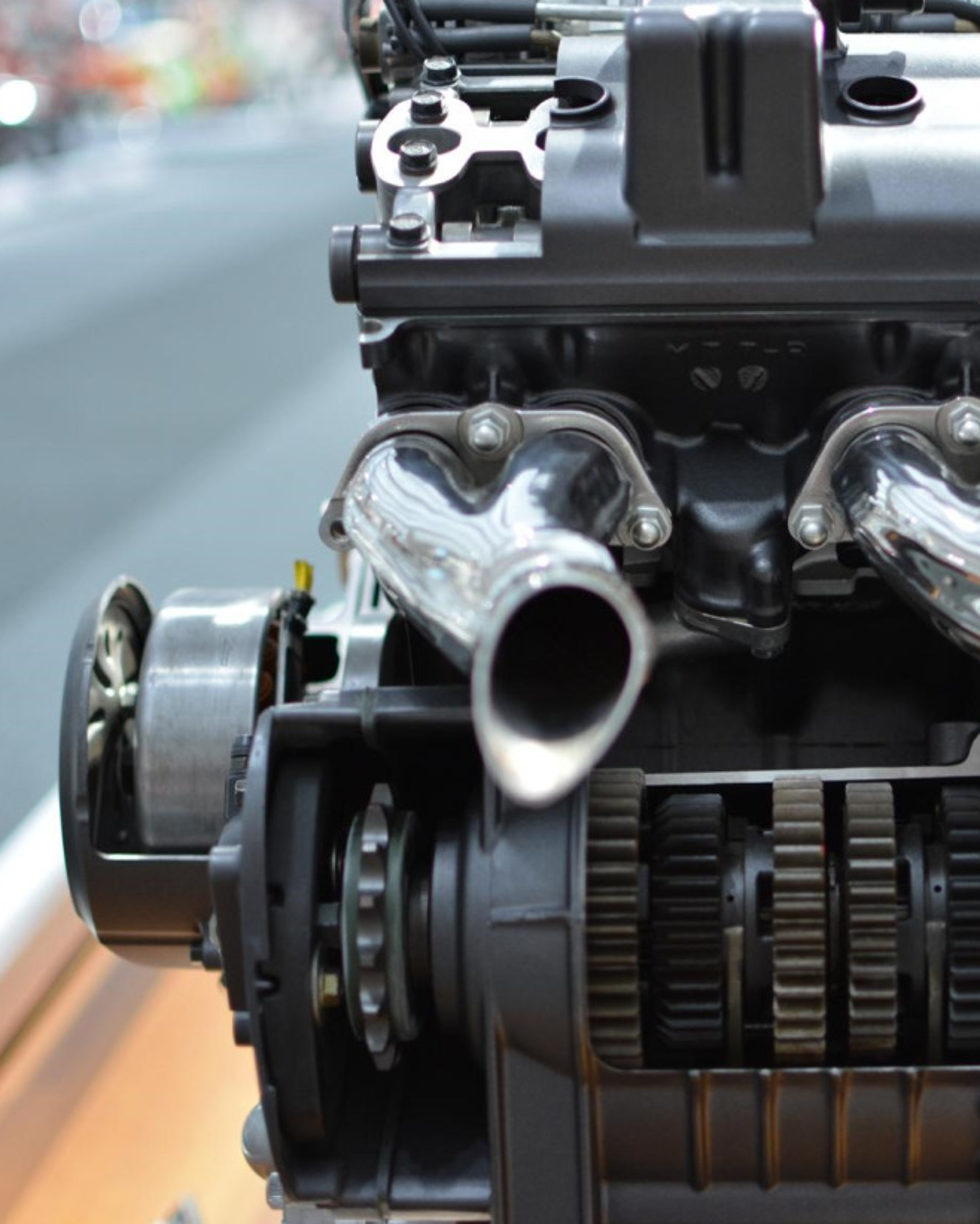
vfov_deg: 24.8
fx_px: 2781
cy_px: 606
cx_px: 803
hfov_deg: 19.7
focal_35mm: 77
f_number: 1.8
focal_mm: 35
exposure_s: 1/60
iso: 560
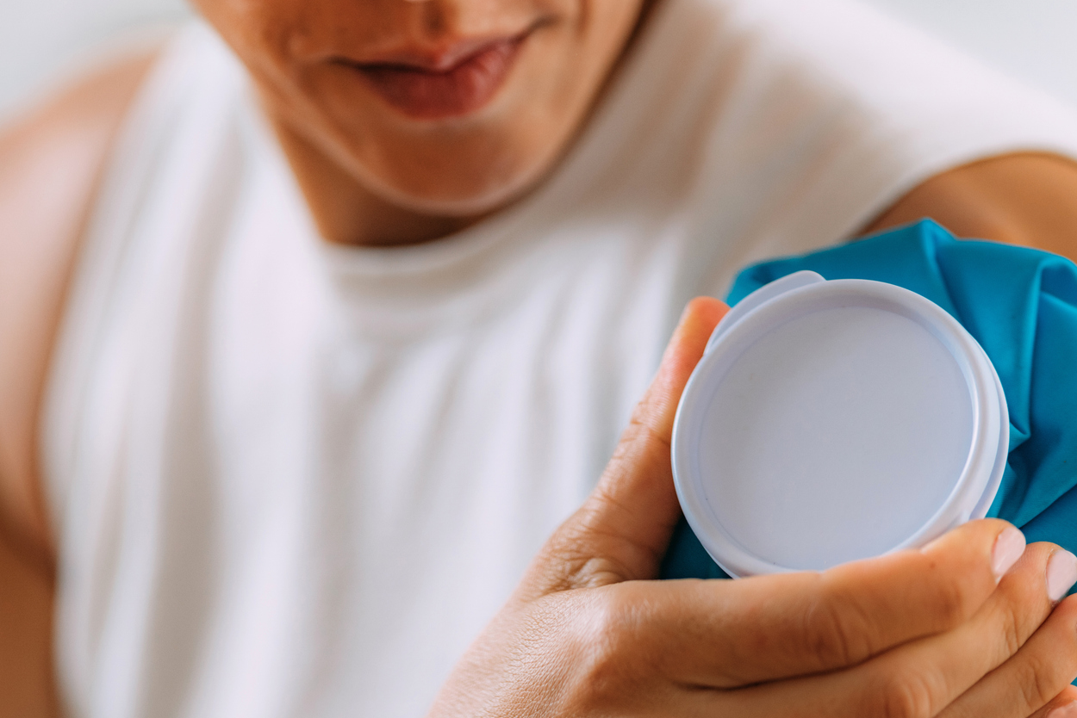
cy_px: 341
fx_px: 6852
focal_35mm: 229
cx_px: 693
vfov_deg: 6.0
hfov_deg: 9.0
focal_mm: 135
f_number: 2
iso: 200
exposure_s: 1/200
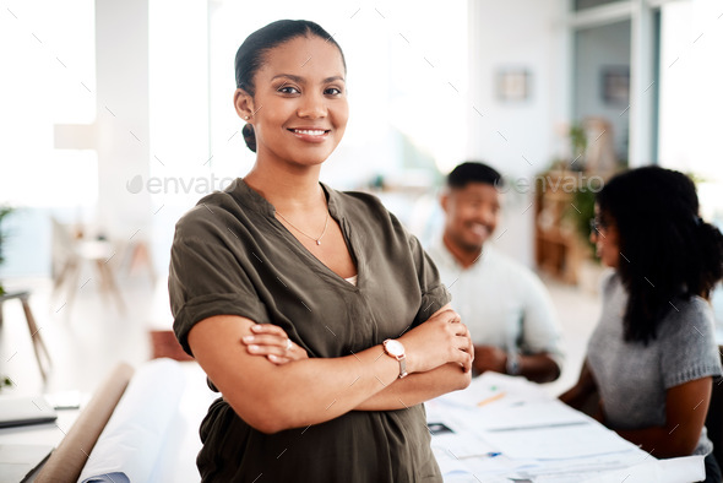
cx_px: 362
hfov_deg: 39.6
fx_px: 1005
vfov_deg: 27.0
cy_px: 242
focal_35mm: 50
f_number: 1.4
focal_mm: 50
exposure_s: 1/800
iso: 200
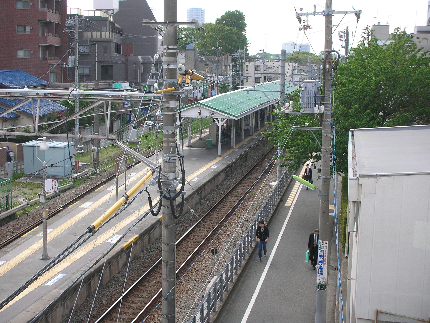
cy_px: 162
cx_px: 215
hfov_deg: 36.2
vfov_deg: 27.5
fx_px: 658
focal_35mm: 53
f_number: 3.7
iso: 50
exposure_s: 1/194
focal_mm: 8.8
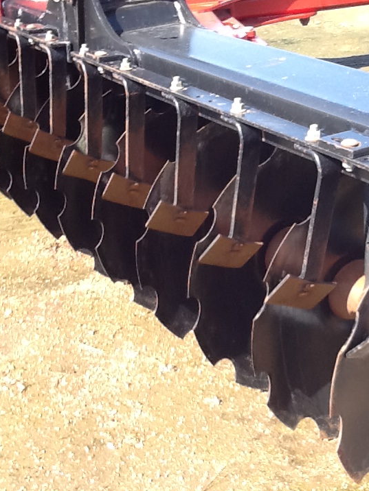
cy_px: 246
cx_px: 314
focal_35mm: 59
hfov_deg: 24.3
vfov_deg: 32.7
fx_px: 839
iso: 40
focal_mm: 2.03
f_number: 2.4
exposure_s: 1/250
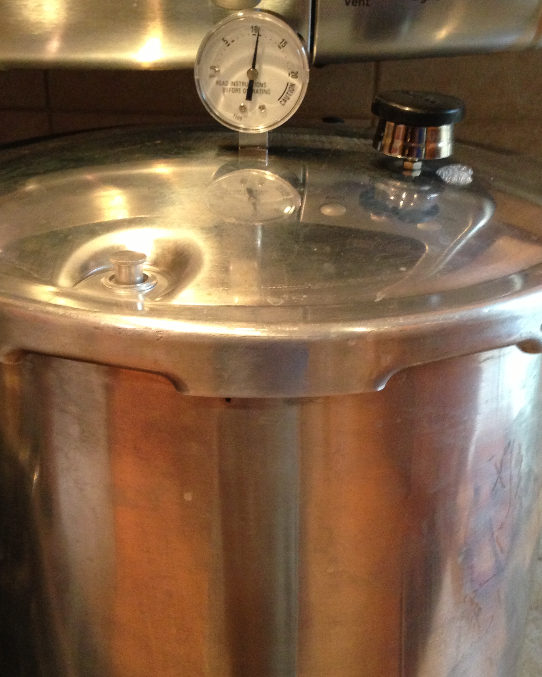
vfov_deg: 39.5
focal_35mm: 47
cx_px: 262
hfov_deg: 32.1
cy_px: 362
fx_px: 942
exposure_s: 1/20
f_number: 2.4
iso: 400
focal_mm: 4.13
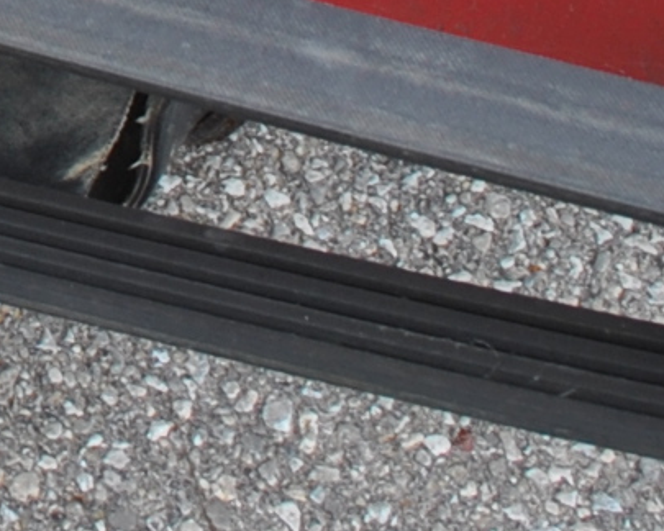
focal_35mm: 202
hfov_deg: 8.9
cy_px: -859
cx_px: -795
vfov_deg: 7.1
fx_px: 3970
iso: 100
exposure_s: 1/125
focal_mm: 20
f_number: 5.6
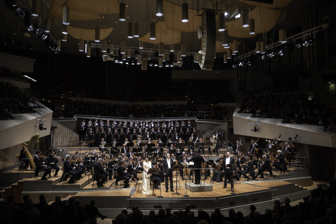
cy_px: 112
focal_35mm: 30
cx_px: 168
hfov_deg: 62.8
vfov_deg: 44.3
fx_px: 275
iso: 4000
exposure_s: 1/200
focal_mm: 29.5
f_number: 5
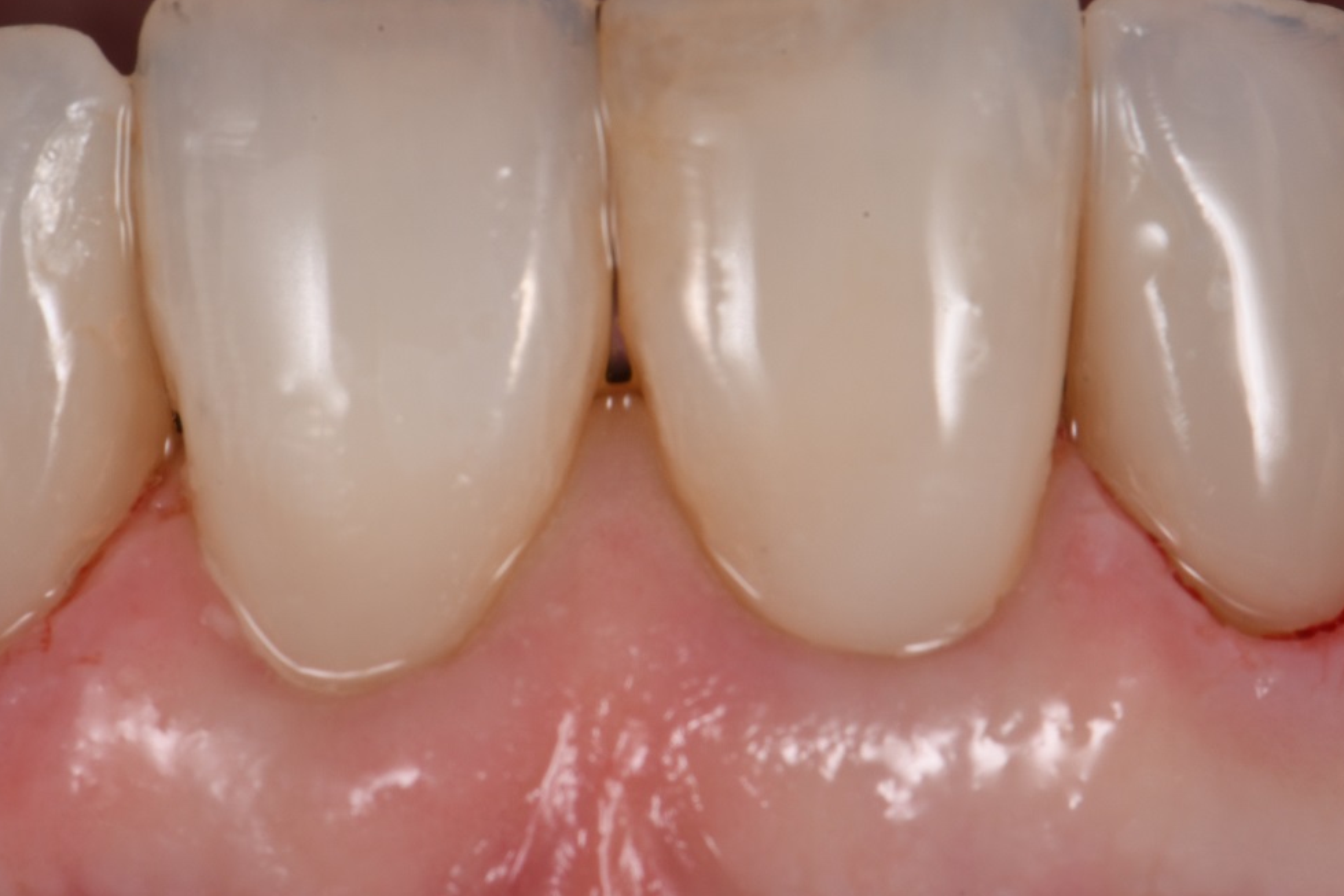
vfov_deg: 6.3
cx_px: 661
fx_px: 8101
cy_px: 306
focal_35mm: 217
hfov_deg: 9.5
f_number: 36
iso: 200
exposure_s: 1/160
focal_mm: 105
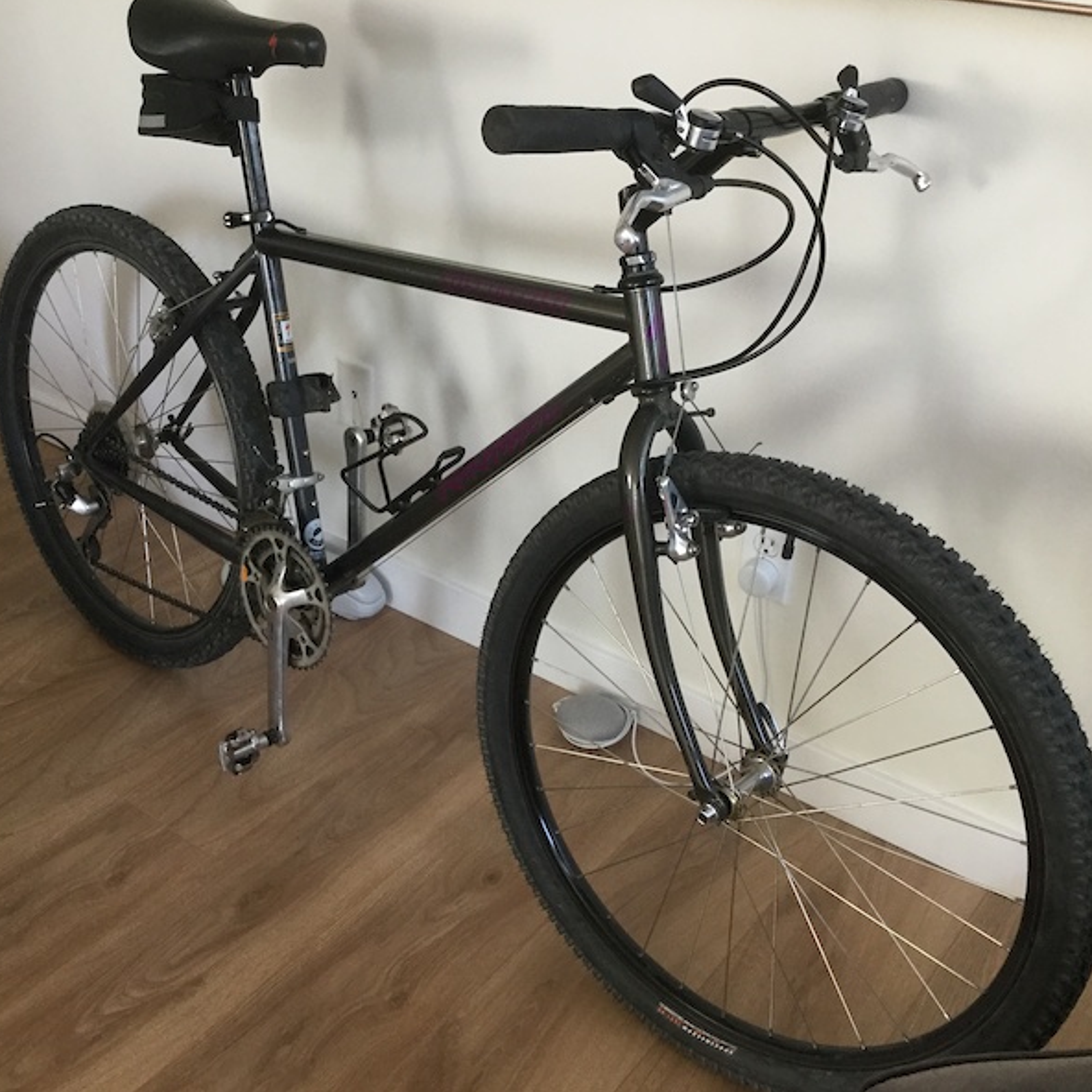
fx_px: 1321
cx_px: 476
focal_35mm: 37
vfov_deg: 44.9
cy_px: 544
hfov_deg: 44.8
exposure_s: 1/30
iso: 100
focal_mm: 3.3
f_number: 2.4
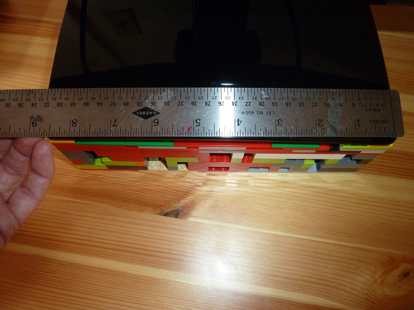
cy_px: 155
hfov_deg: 69.4
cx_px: 207
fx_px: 299
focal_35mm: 25
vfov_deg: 54.9
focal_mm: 4.1
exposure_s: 1/25
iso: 400
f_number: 3.3
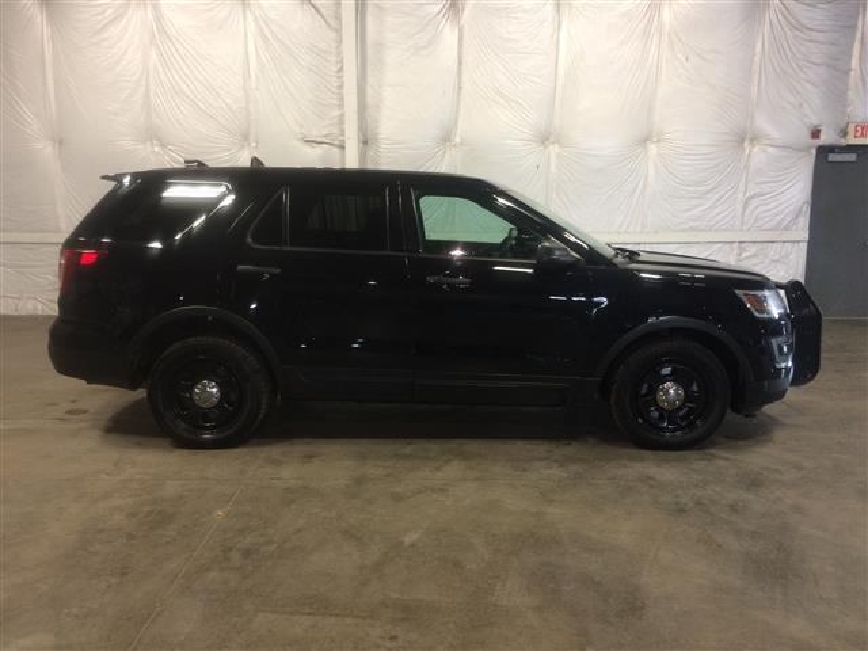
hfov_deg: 61.7
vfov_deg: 48.2
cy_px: 326
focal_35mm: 29
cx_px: 434
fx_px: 727
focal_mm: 4.15
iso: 64
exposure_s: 1/30
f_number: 2.2
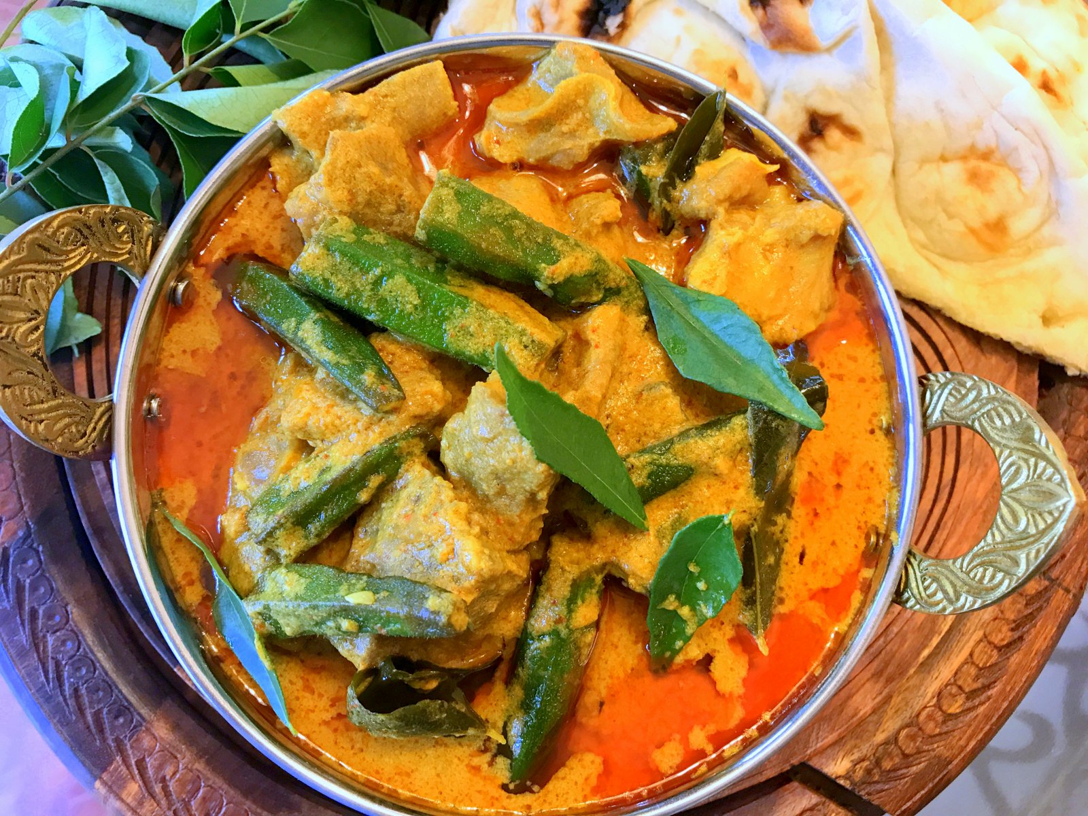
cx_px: 544
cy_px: 408
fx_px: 880
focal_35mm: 28
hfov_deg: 63.4
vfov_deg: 49.7
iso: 40
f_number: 1.8
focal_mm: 3.99
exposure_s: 1/17
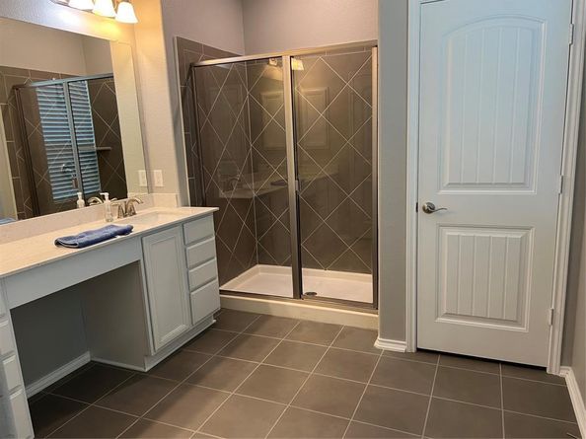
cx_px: 293
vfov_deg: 53.0
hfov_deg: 67.3
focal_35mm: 26
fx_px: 440
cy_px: 220
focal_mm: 5.7
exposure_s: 1/60
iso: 125
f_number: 1.5
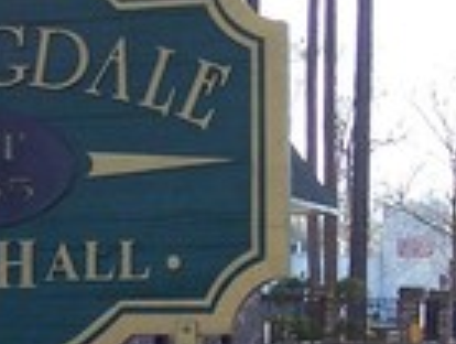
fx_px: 1623
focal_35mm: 123
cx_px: 175
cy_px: 299
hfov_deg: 16.0
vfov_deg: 12.0
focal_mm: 5.6
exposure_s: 1/350
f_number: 2.7
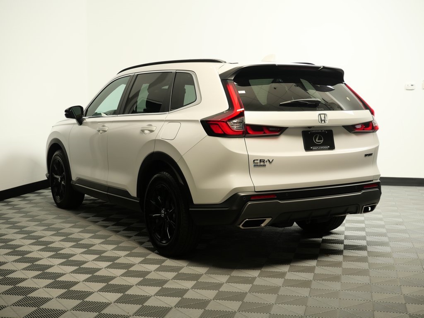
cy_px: 159
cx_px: 212
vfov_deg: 32.9
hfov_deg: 42.9
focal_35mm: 44
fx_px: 539
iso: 250
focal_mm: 22
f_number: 5
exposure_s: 1/200
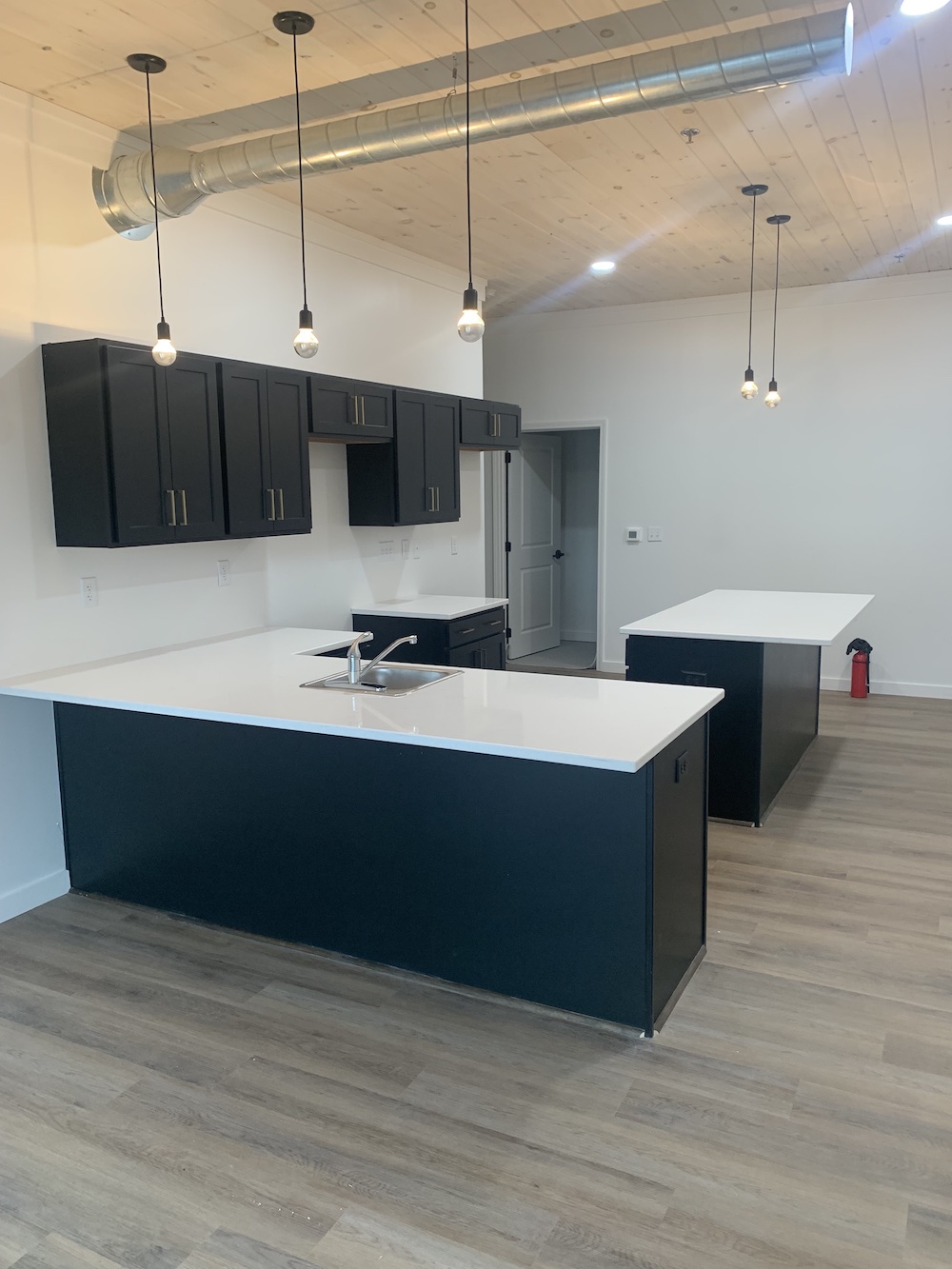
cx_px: 476
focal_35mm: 26
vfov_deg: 67.3
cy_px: 634
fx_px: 953
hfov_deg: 53.1
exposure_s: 1/60
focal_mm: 4.25
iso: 100
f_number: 1.8
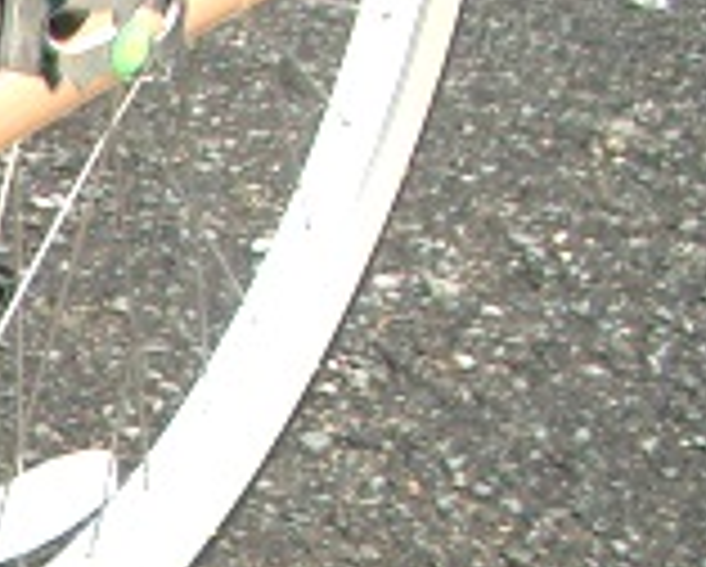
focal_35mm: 139
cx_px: -616
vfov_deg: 10.8
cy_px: 819
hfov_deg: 12.5
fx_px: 2908
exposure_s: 1/60
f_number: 2.6
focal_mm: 5.8
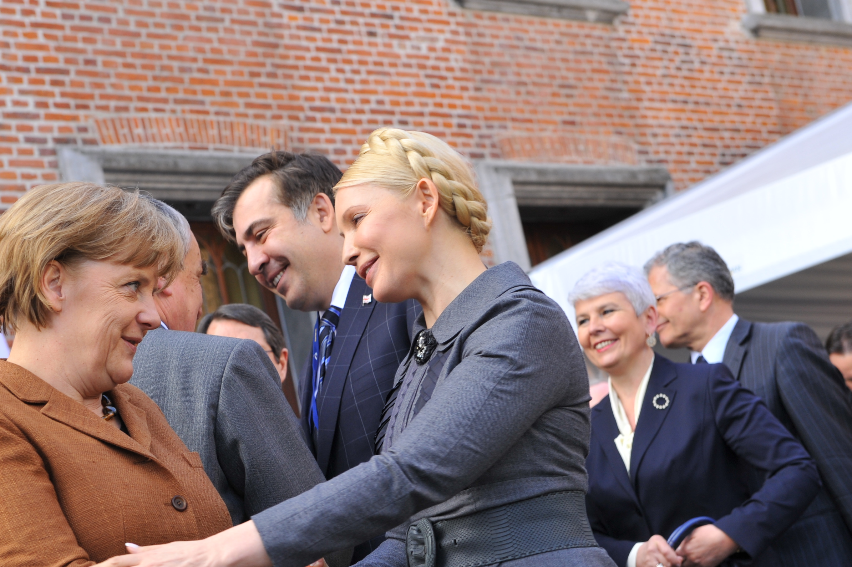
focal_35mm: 80
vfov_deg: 17.0
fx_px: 1892
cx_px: 356
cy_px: 376
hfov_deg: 25.3
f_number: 5.6
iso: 500
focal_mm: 60
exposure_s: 1/200
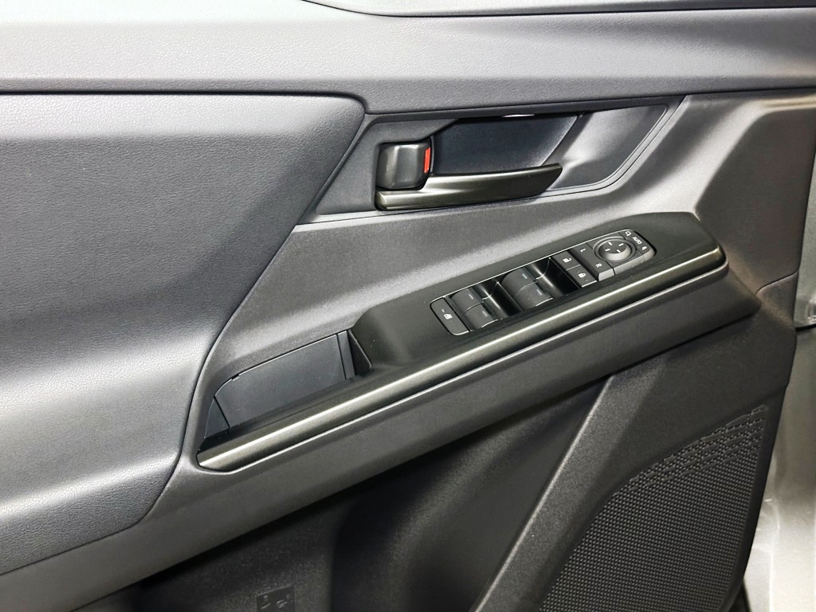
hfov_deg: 39.7
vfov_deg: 30.3
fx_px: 1131
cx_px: 408
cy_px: 306
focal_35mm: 48
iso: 640
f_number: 1.78
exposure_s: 1/24
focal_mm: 6.86
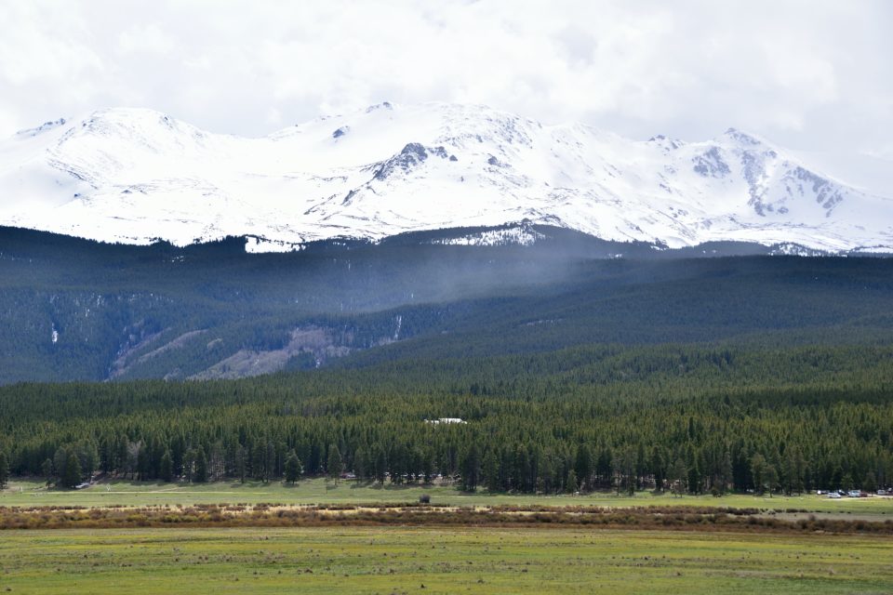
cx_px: 446
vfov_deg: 13.0
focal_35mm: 105
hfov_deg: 19.5
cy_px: 298
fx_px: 2604
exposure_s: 1/640
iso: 200
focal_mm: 70
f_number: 11
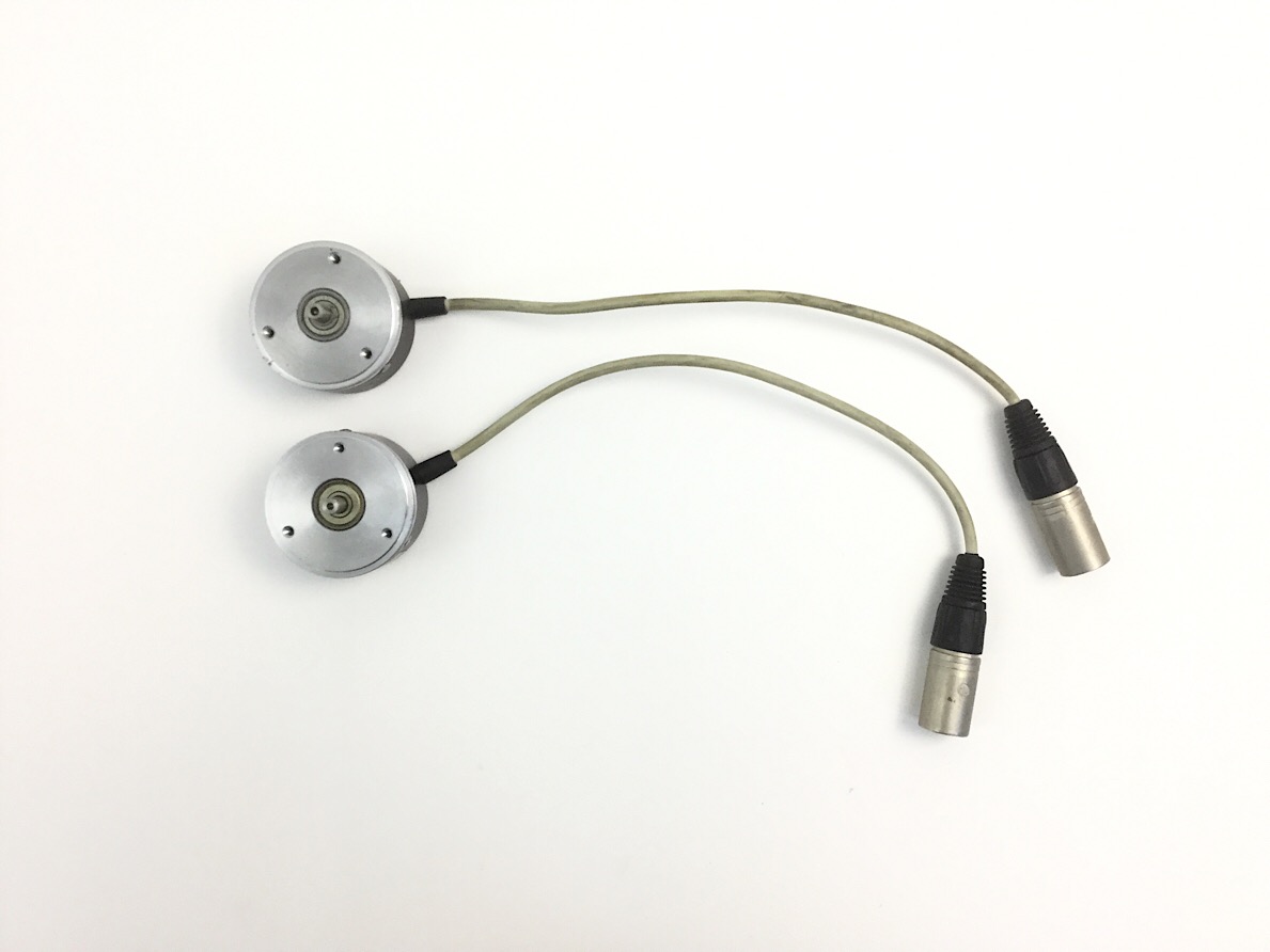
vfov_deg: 45.4
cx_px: 635
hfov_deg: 58.3
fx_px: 1137
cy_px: 476
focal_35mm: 31
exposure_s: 1/33
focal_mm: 3.3
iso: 32
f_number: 2.4
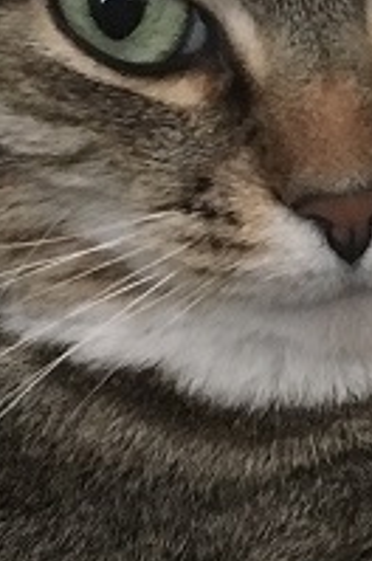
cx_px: 550
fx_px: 2380
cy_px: 400
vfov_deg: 13.4
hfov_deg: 8.7
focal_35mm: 153
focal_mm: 4.15
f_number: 2.2
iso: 400
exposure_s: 1/15
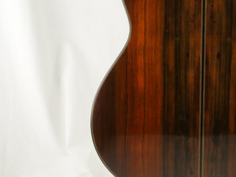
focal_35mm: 88
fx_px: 600
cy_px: 51
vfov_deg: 16.7
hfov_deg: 21.8
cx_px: 206
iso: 1250
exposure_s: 1/60
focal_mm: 25
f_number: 10
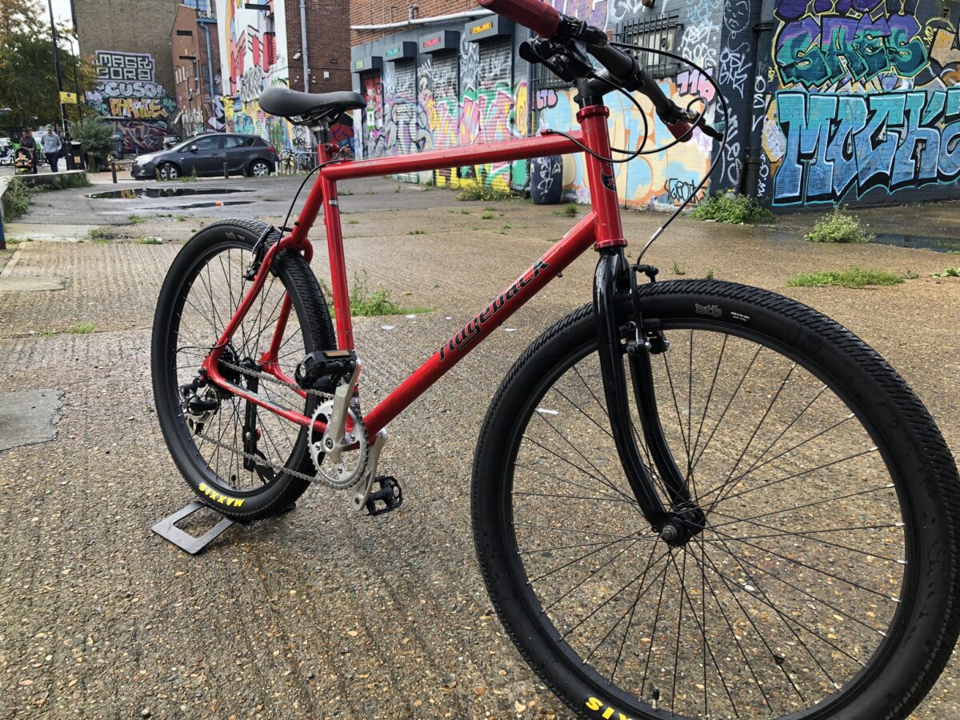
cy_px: 360
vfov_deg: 49.7
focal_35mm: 28
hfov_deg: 63.4
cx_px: 480
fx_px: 777
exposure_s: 1/121
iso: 20
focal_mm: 3.99
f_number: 1.8
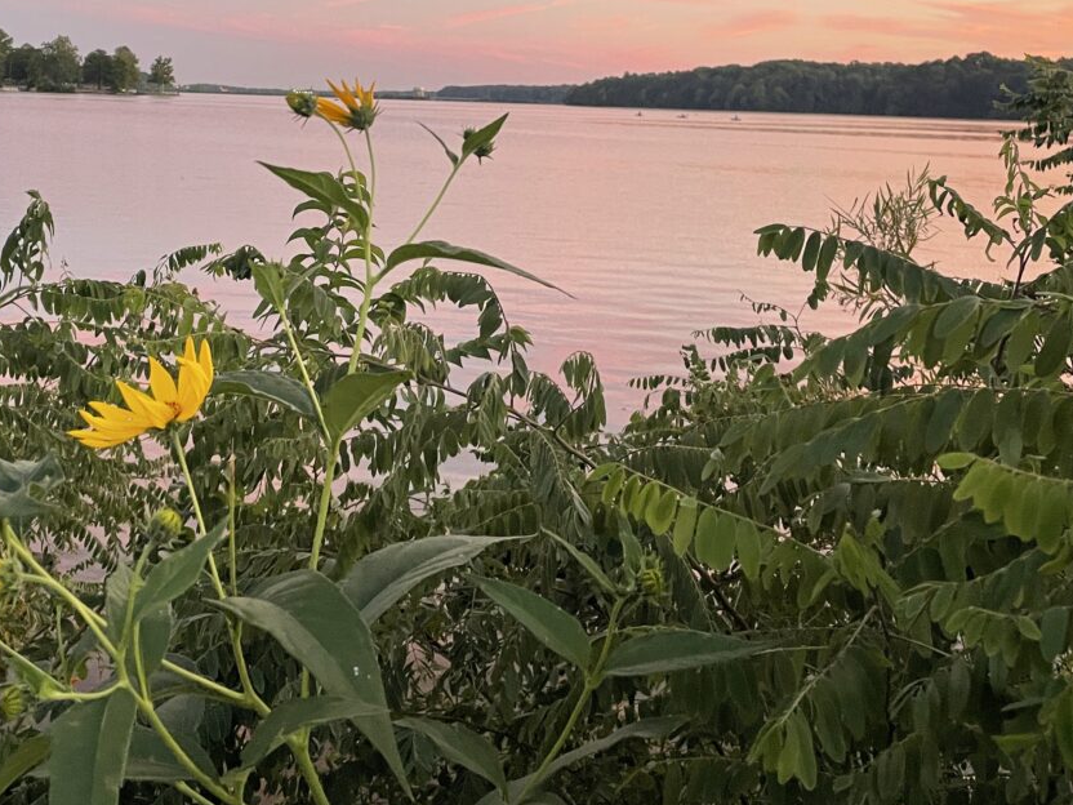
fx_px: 1395
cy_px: 170
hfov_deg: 41.8
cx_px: 401
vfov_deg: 31.4
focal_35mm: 45
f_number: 1.6
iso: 125
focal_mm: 4.2
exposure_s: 1/76
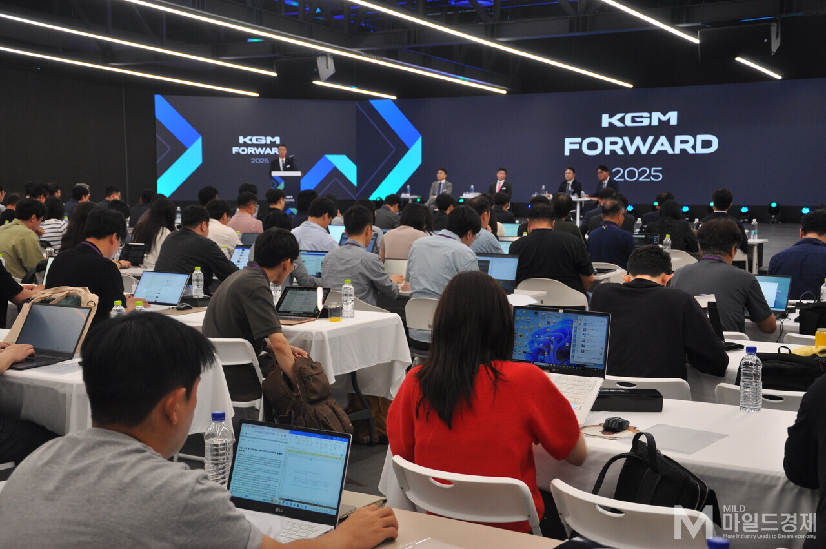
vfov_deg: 28.0
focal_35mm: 48
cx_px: 413
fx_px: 1100
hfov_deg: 41.2
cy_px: 274
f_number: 4.2
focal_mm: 32
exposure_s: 1/60
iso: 500
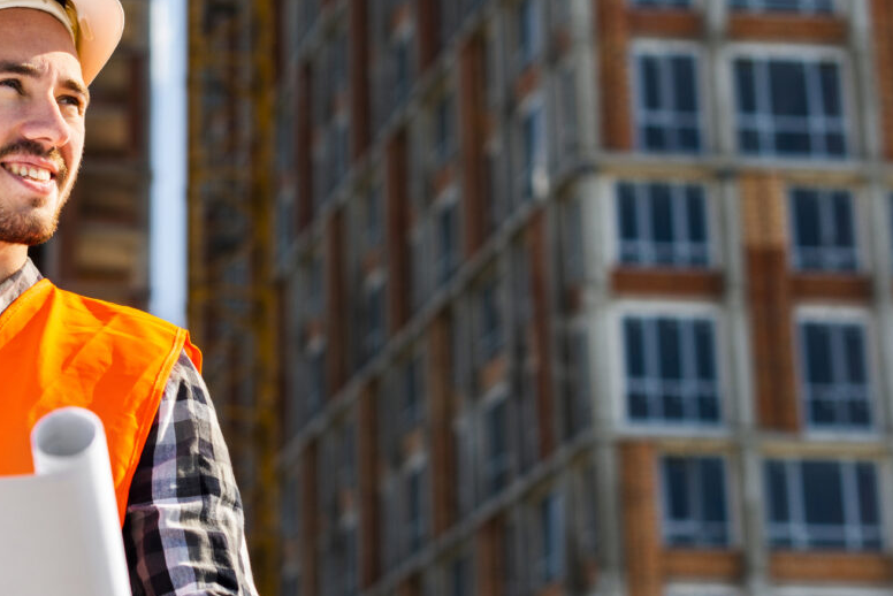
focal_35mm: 99
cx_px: 151
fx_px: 2457
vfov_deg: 13.8
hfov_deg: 20.3
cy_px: 226
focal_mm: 50
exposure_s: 1/1000
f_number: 3.2
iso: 250
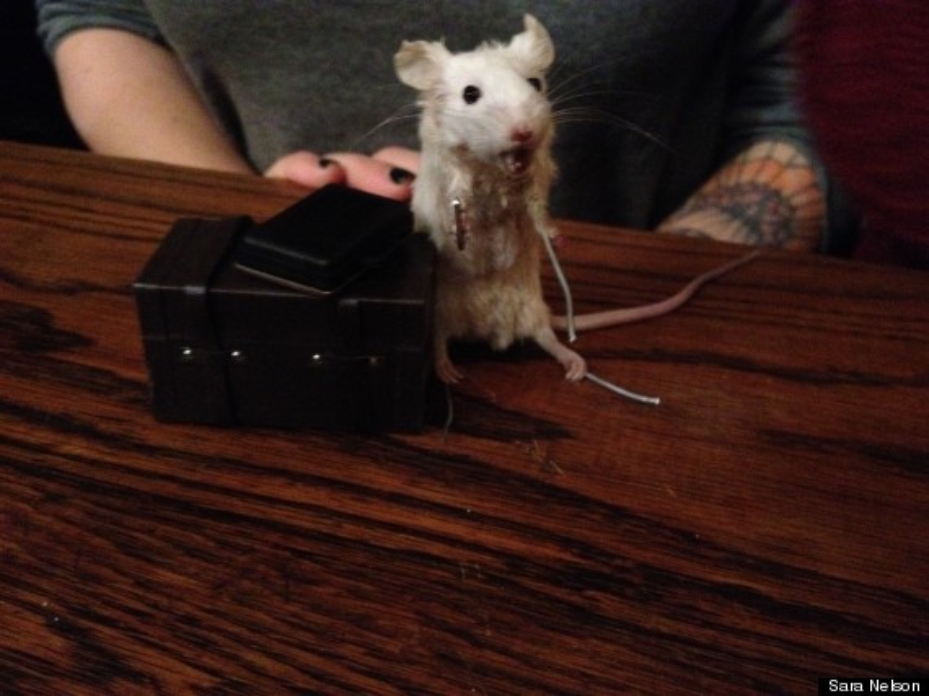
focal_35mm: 35
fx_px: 939
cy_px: 348
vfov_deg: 40.7
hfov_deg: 52.6
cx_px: 464
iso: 800
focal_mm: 4.28
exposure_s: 1/15
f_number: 2.4
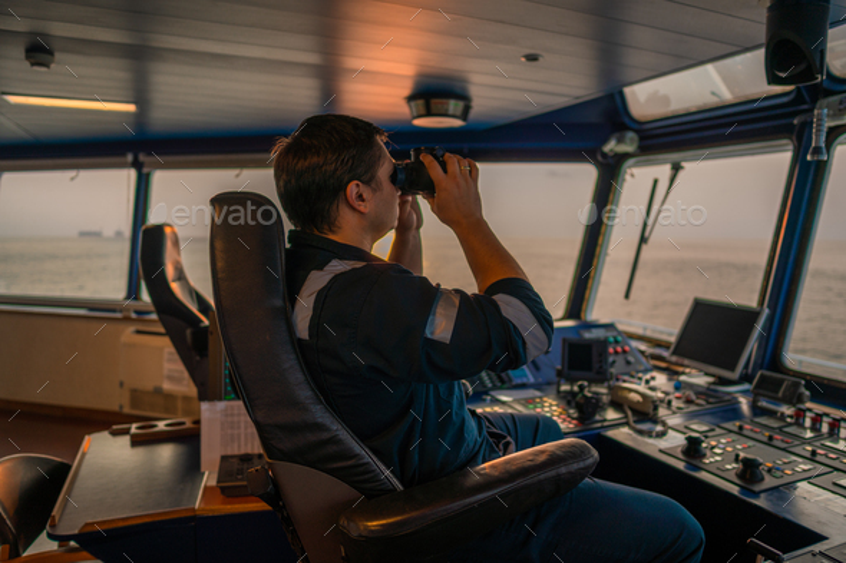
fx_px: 564
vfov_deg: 53.1
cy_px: 282
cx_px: 423
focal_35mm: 24
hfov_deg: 73.8
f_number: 1.4
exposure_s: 1/320
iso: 100
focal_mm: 16
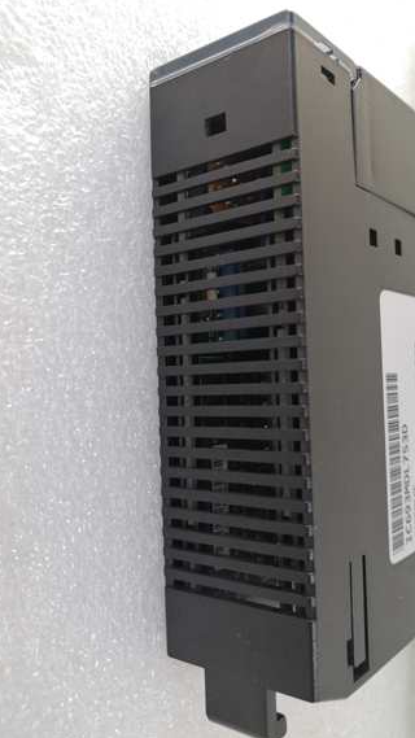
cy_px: 363
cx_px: 241
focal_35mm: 31
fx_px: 607
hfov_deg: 37.7
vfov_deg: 62.6
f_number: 1.8
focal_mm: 3.95
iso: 125
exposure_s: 1/50
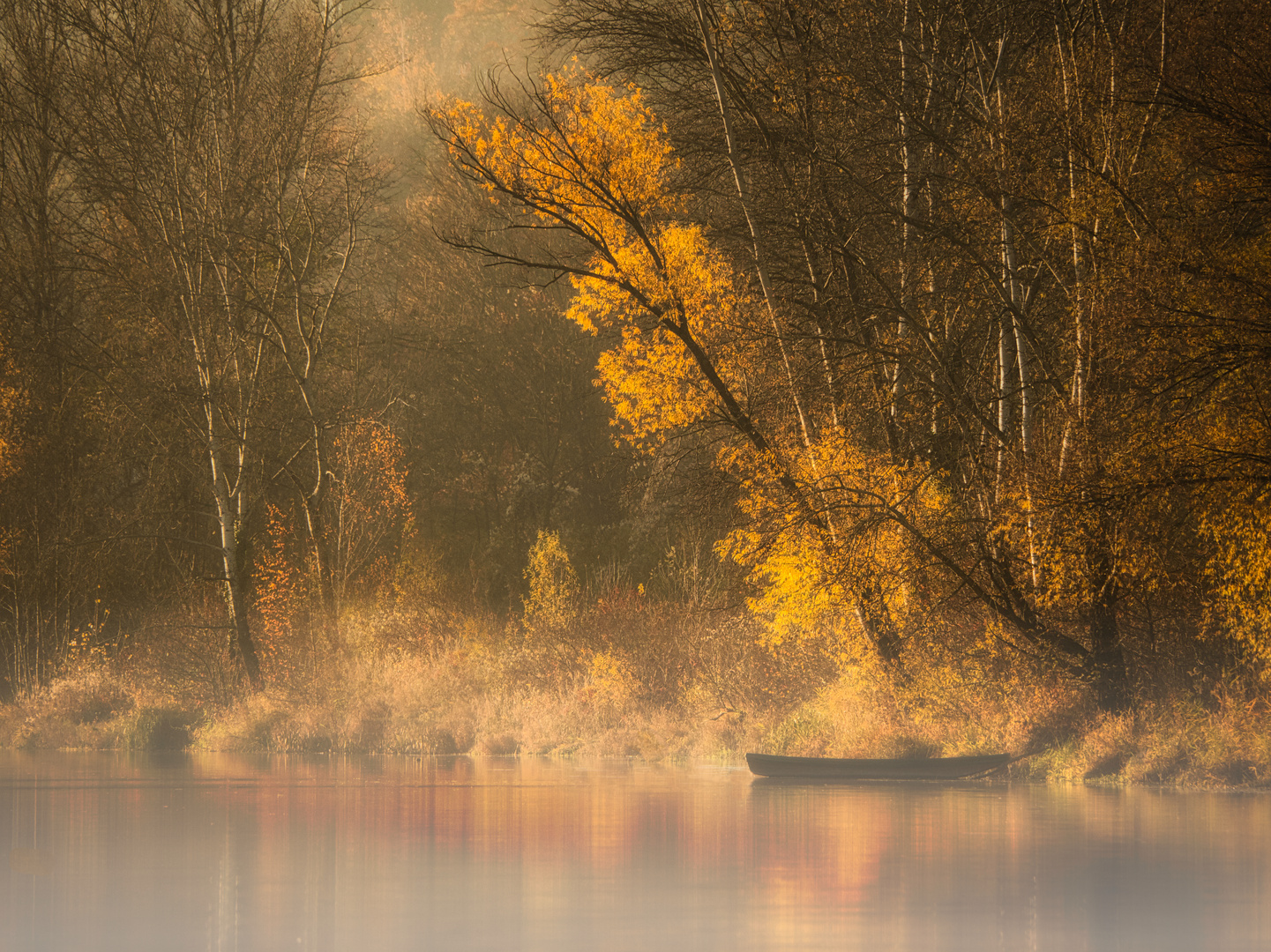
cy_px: 476
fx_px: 22869
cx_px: 636
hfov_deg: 3.2
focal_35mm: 623
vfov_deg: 2.4
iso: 640
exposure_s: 1/1000
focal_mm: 300
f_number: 5.7
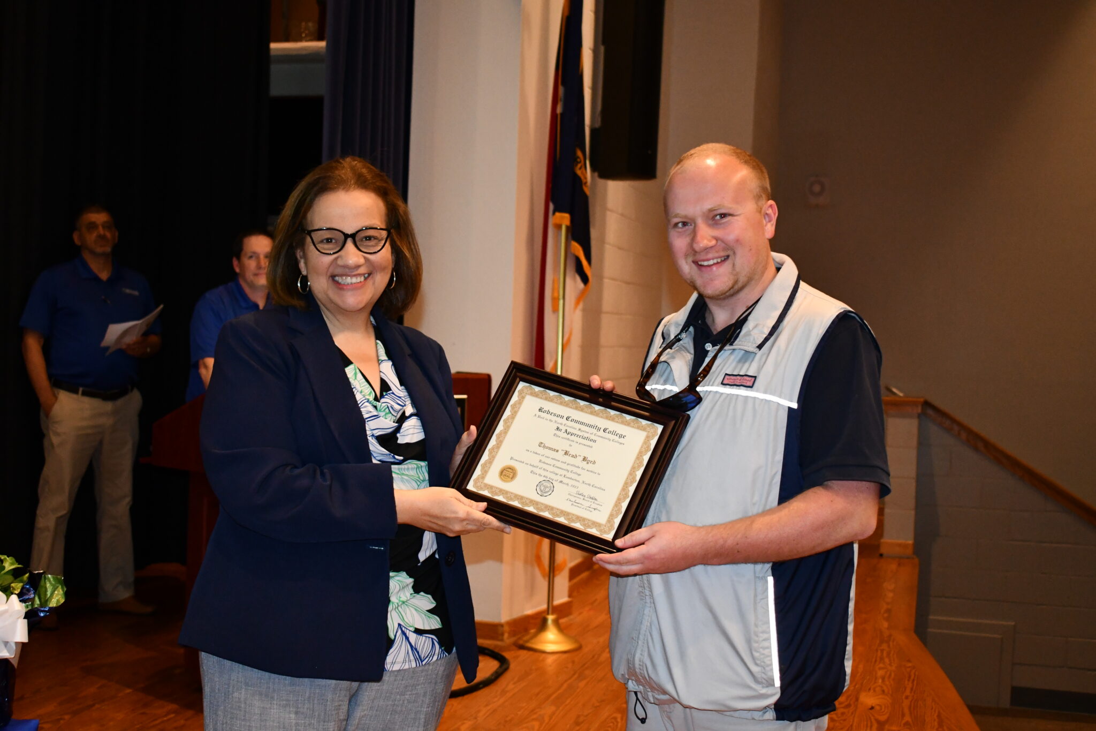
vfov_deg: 28.1
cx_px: 548
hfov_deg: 41.1
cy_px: 366
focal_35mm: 48
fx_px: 1461
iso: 2500
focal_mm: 32
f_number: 4.5
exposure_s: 1/60
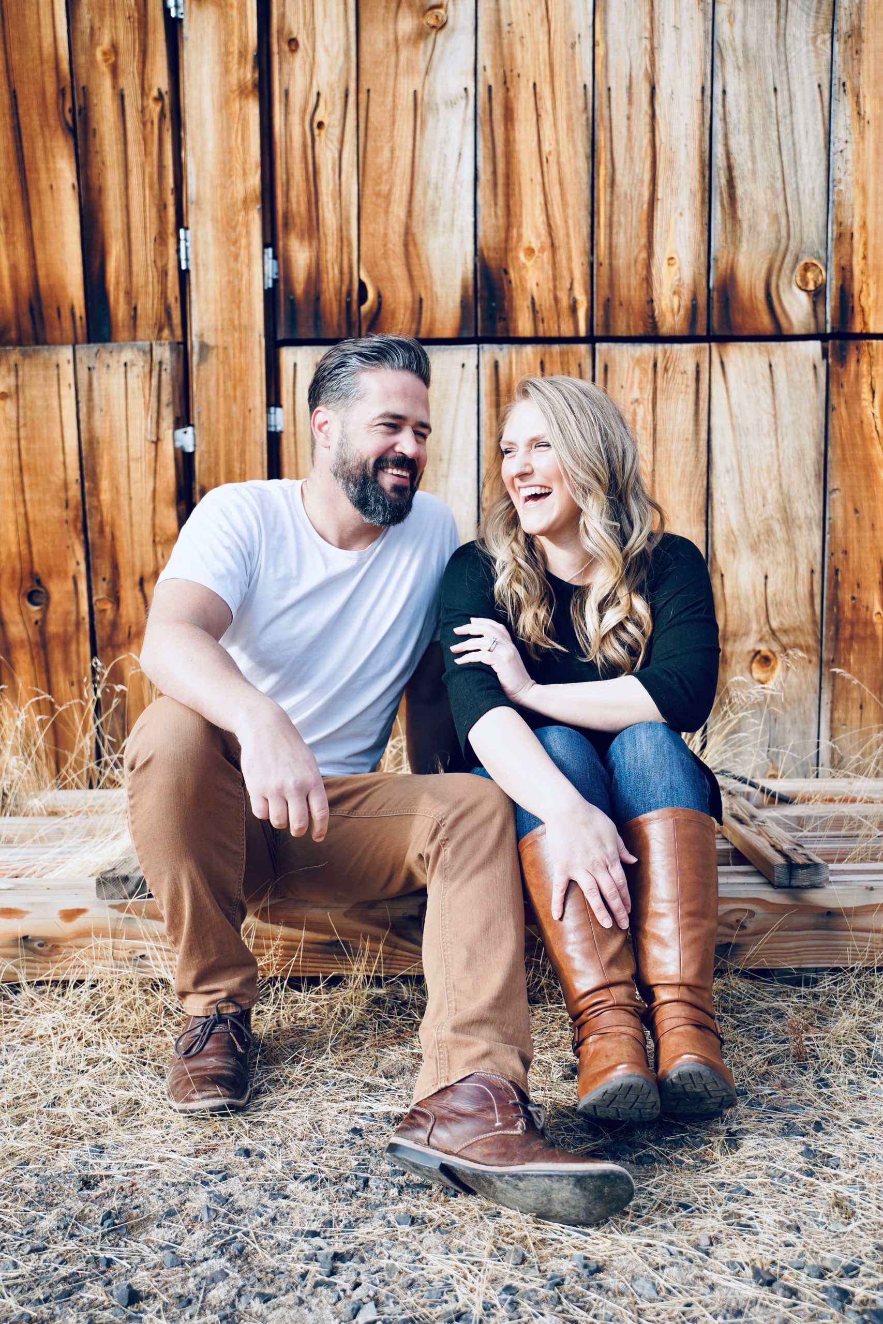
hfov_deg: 36.9
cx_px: 442
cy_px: 662
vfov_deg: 53.1
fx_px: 1324
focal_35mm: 36
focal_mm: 36
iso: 160
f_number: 4
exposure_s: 1/320
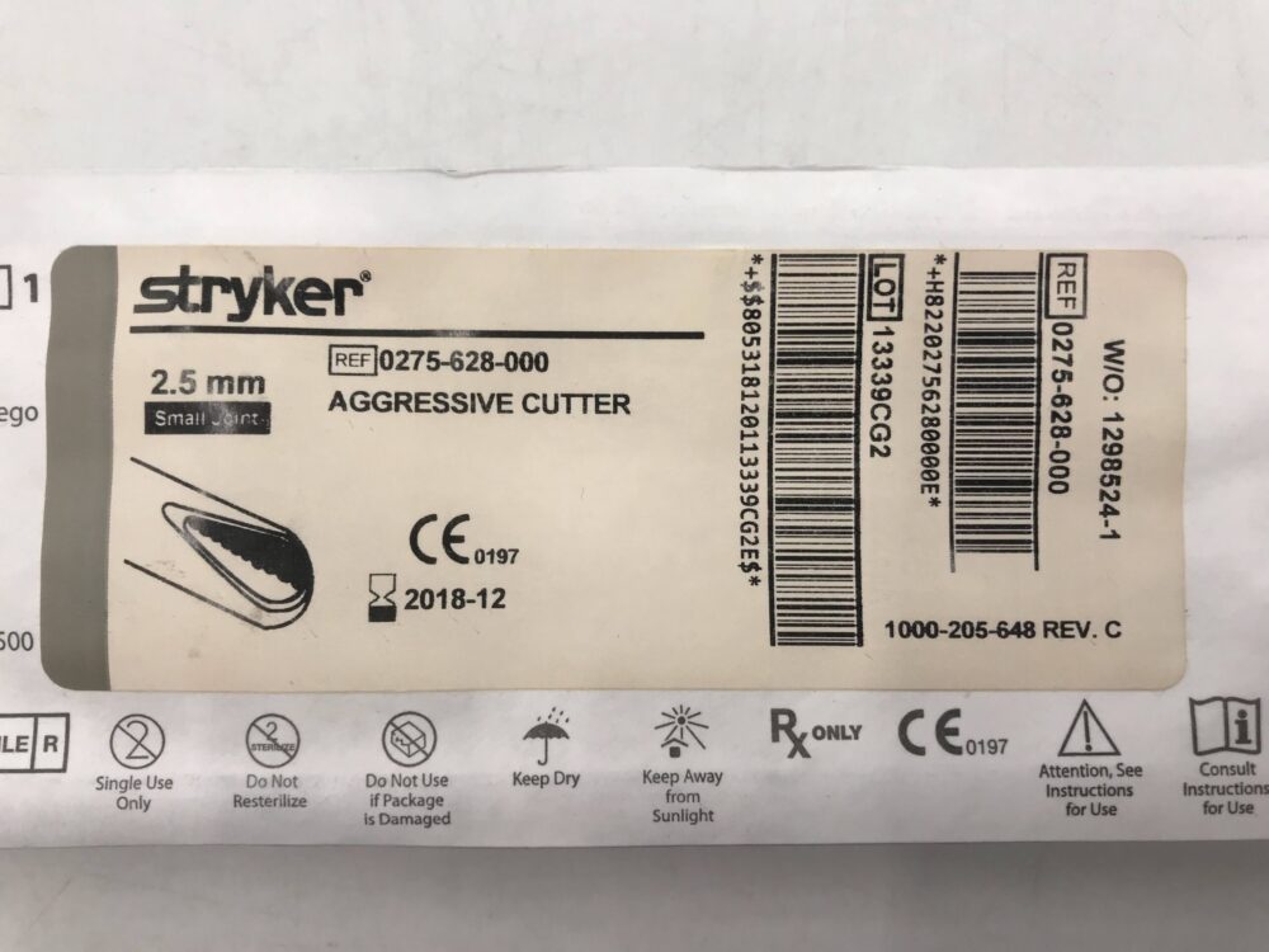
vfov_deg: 49.7
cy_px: 476
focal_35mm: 28
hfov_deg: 63.4
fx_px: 1026
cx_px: 634
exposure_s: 1/120
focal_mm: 3.99
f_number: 1.8
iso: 32
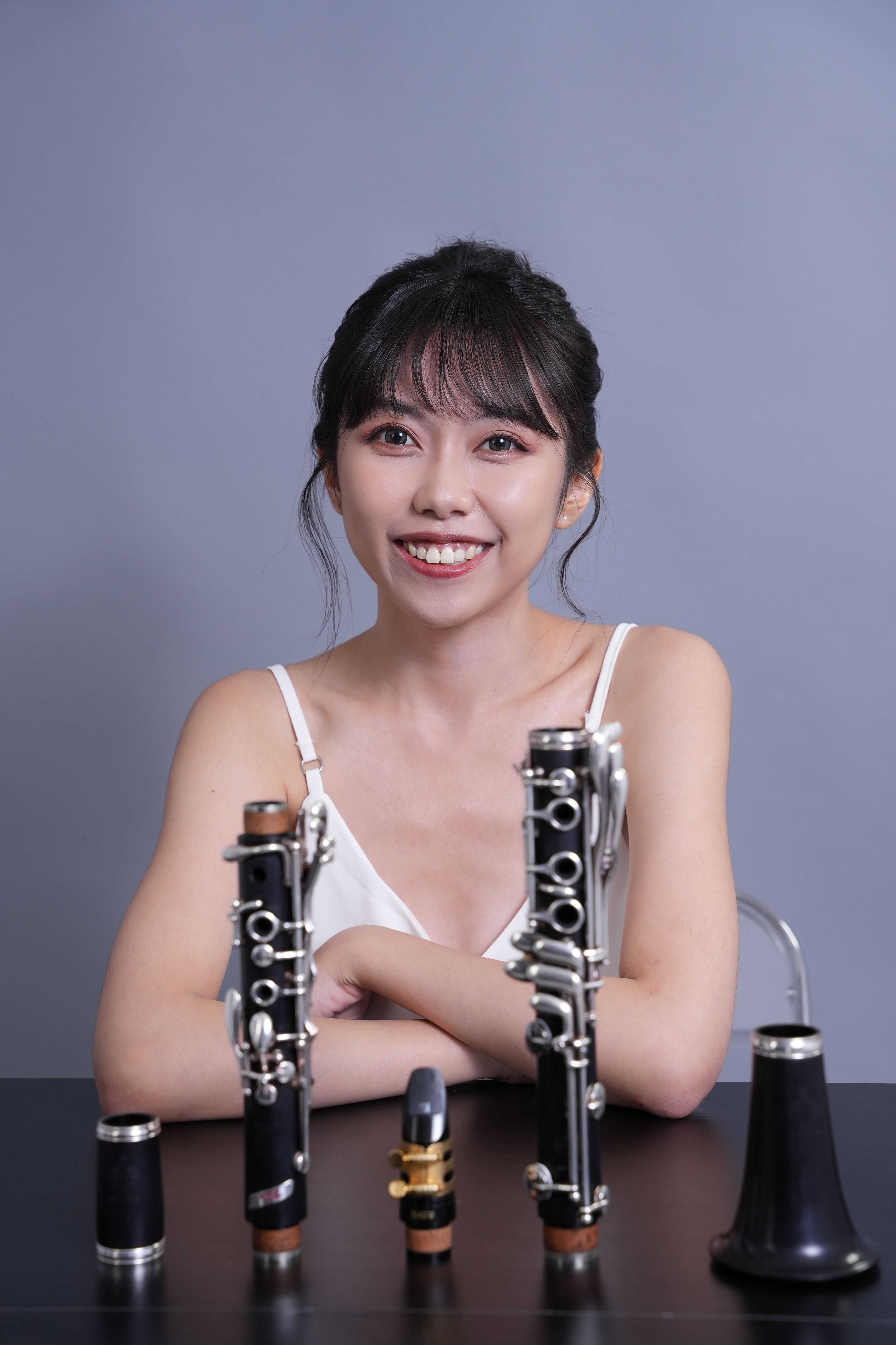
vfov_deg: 31.0
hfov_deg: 20.9
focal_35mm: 65
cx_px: 448
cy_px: 672
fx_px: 2426
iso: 400
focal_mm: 65
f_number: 5
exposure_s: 1/200
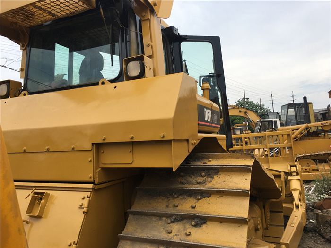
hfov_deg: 61.7
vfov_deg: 48.2
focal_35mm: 29
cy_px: 124
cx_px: 166
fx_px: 277
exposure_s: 1/916
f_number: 2.2
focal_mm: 4.15
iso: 25
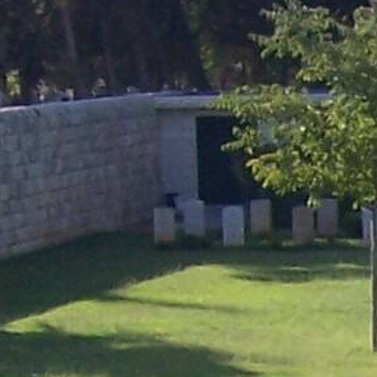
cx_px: 877
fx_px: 3241
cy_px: 687
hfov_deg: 6.4
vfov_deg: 6.5
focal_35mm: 263
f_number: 5.6
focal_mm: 5.6
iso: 80
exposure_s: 1/250
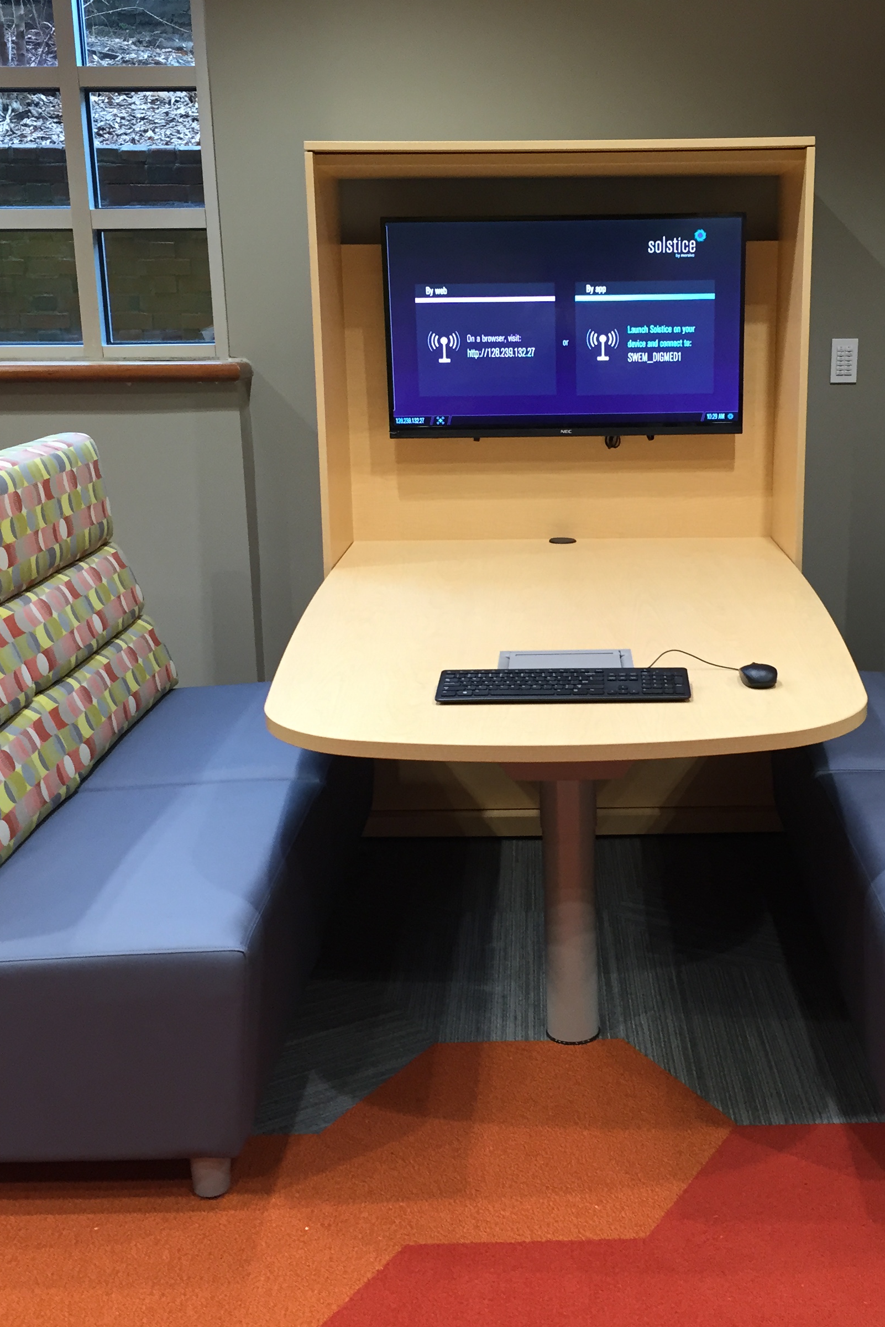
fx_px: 1512
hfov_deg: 32.4
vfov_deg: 47.4
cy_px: 672
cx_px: 569
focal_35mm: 41
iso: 100
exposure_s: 1/30
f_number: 2.2
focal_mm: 4.15
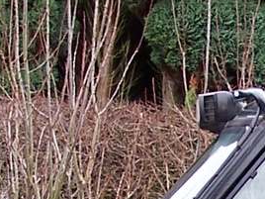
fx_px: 2335
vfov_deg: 4.8
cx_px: 401
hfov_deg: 6.4
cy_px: 356
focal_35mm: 305
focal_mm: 8.5
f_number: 3.2
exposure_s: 1/30
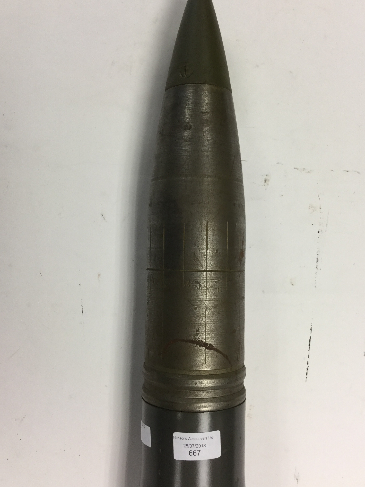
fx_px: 478
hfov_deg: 41.8
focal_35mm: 34
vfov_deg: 54.0
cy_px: 243
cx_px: 194
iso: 32
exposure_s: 1/33
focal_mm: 3.3
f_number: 2.4
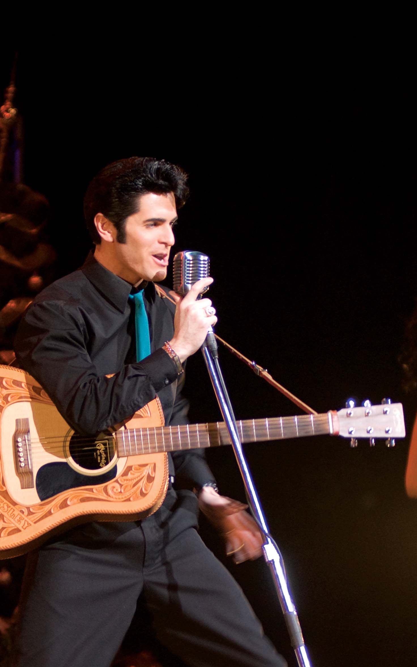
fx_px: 3656
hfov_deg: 6.5
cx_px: 159
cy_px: 469
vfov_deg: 10.4
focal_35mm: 201
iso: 400
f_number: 2.8
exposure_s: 1/45
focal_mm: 80
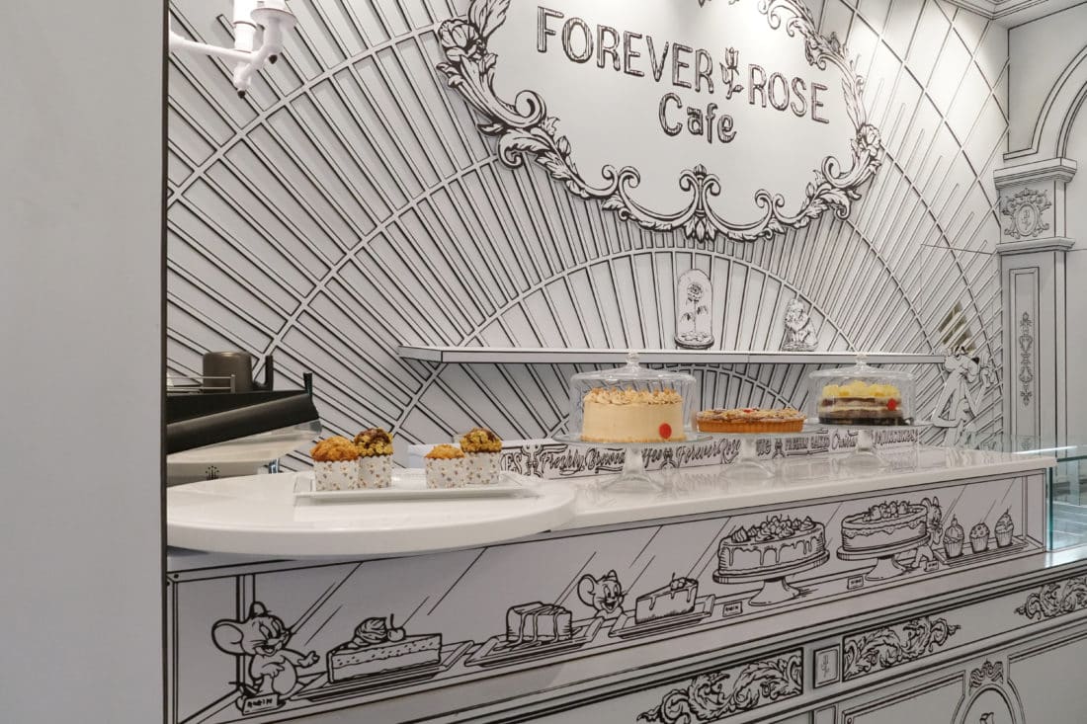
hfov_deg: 67.4
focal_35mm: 27
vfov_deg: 47.9
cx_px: 544
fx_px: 815
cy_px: 362
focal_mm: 18
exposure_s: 1/100
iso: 2500
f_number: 7.1
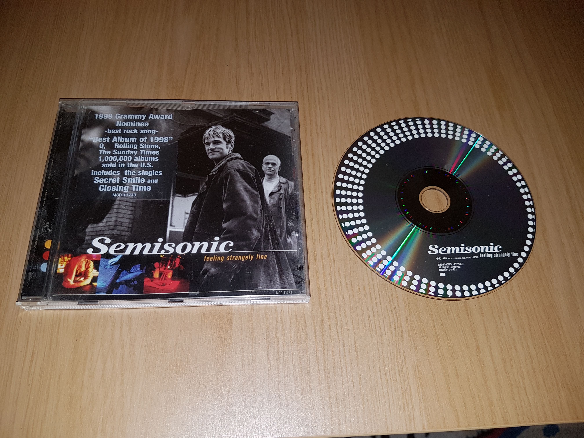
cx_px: 292
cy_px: 219
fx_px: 439
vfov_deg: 53.1
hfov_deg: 67.3
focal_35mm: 26
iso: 40
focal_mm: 4.2
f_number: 1.7
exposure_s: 1/100
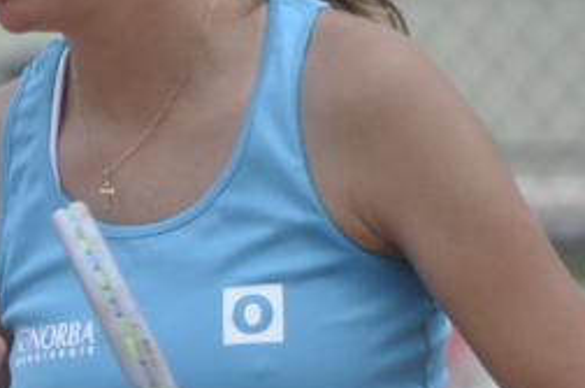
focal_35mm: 921
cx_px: -21
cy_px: 307
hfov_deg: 2.2
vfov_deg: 1.5
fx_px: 14938
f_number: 5
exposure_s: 1/640
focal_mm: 150
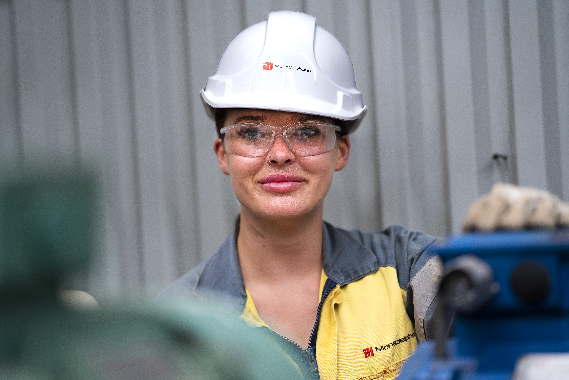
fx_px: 2134
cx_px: 284
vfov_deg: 10.2
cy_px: 190
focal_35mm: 135
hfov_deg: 15.2
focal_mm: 135
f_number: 1.8
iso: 160
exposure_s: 1/80
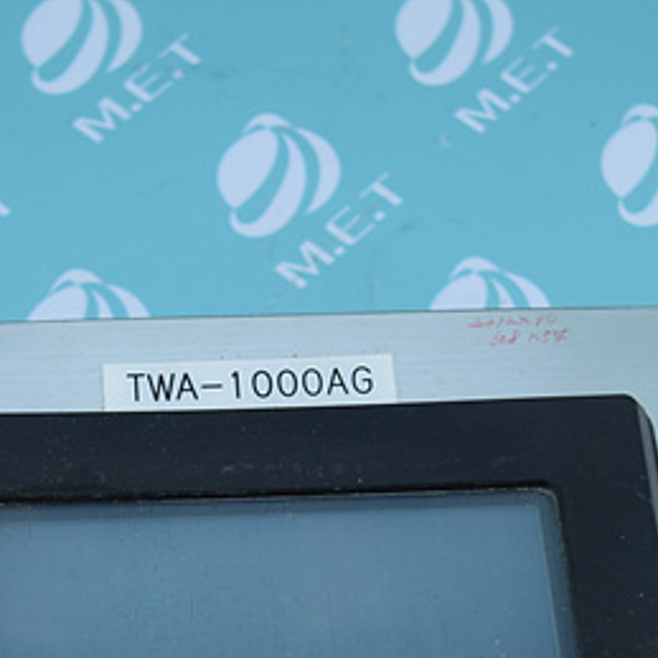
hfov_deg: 13.8
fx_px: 2710
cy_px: 541
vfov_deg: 13.8
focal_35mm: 126
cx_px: 302
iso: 400
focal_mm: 40
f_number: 6.3
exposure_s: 1/160
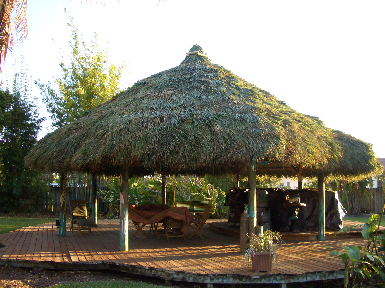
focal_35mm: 35
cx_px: 192
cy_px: 144
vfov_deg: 40.7
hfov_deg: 52.6
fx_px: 389
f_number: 2.6
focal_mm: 5.8
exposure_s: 1/80
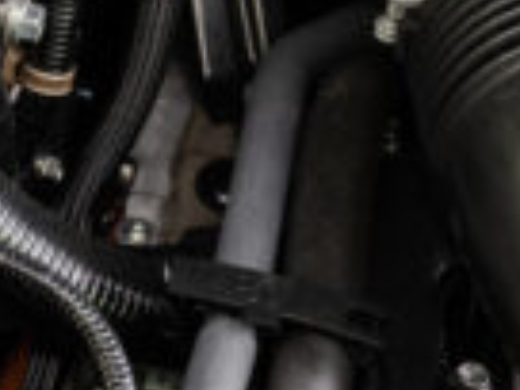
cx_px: -356
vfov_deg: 7.5
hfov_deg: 9.6
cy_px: 90
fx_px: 2984
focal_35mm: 199
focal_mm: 27.5
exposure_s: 1/50
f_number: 5.6
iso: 1000
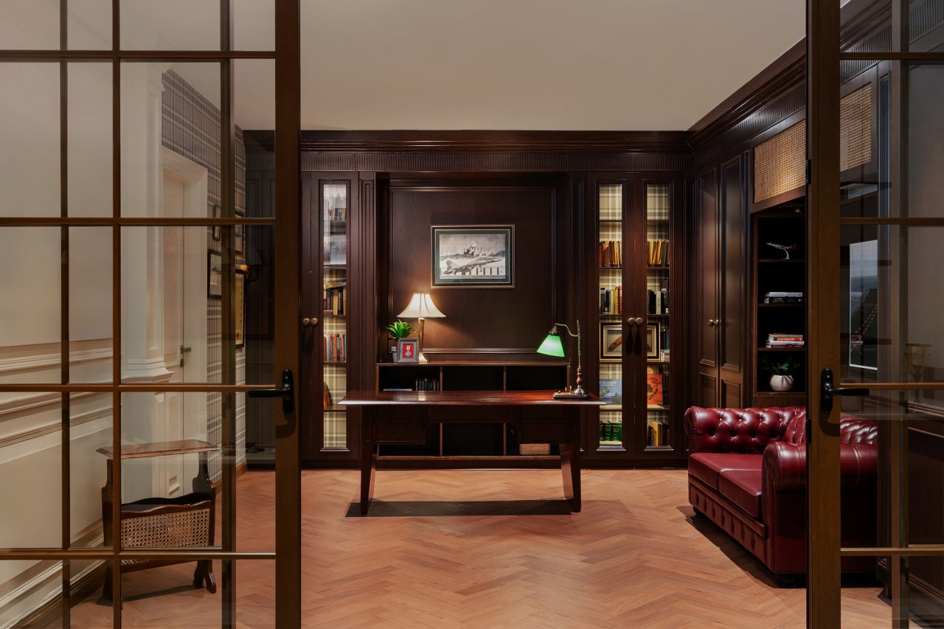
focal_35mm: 35
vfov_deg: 37.8
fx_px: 918
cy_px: 314
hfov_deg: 54.4
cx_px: 472
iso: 200
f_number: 10
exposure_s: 1/1.25
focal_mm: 35
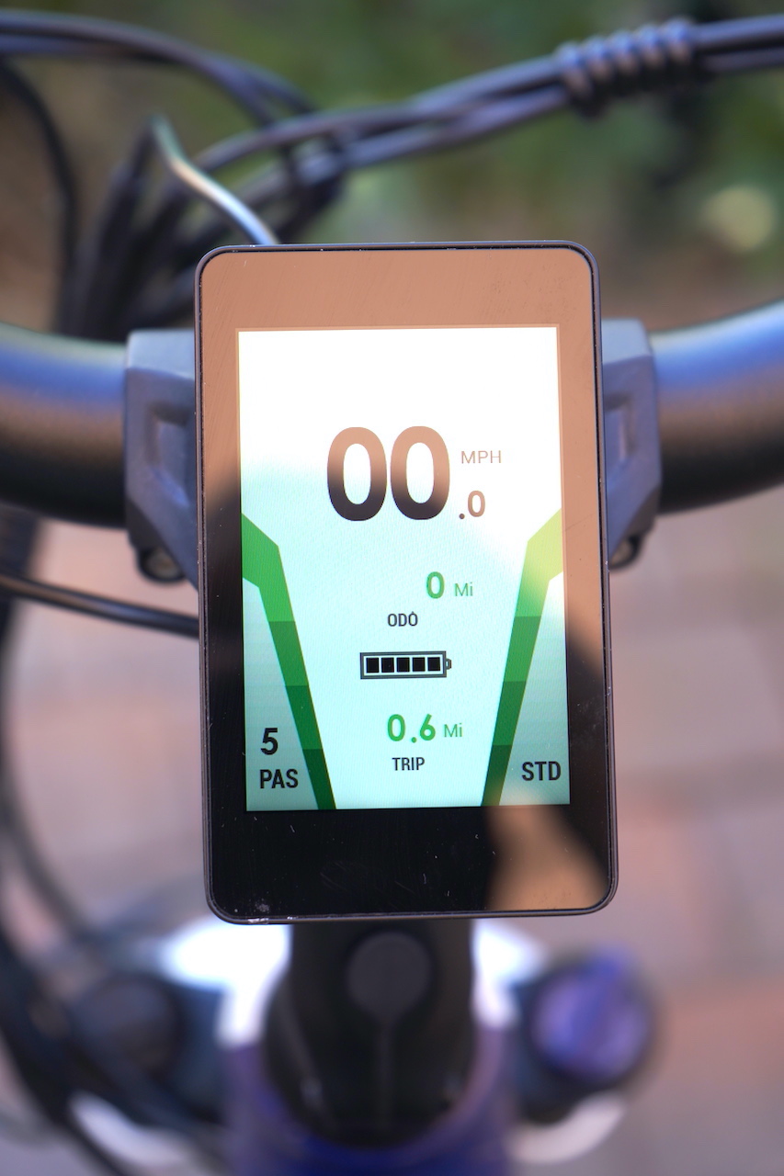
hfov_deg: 19.5
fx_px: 2287
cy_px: 588
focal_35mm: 70
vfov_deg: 28.8
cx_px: 392
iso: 200
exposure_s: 1/80
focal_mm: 70
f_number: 5.6
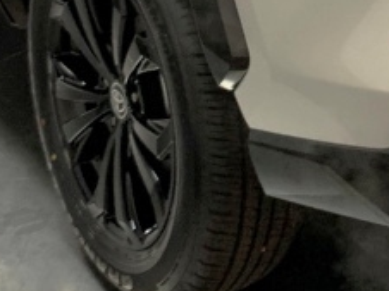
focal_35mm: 118
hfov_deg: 16.3
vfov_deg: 11.9
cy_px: -162
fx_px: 1325
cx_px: 415
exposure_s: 1/60
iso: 200
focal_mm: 4.25
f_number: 1.8
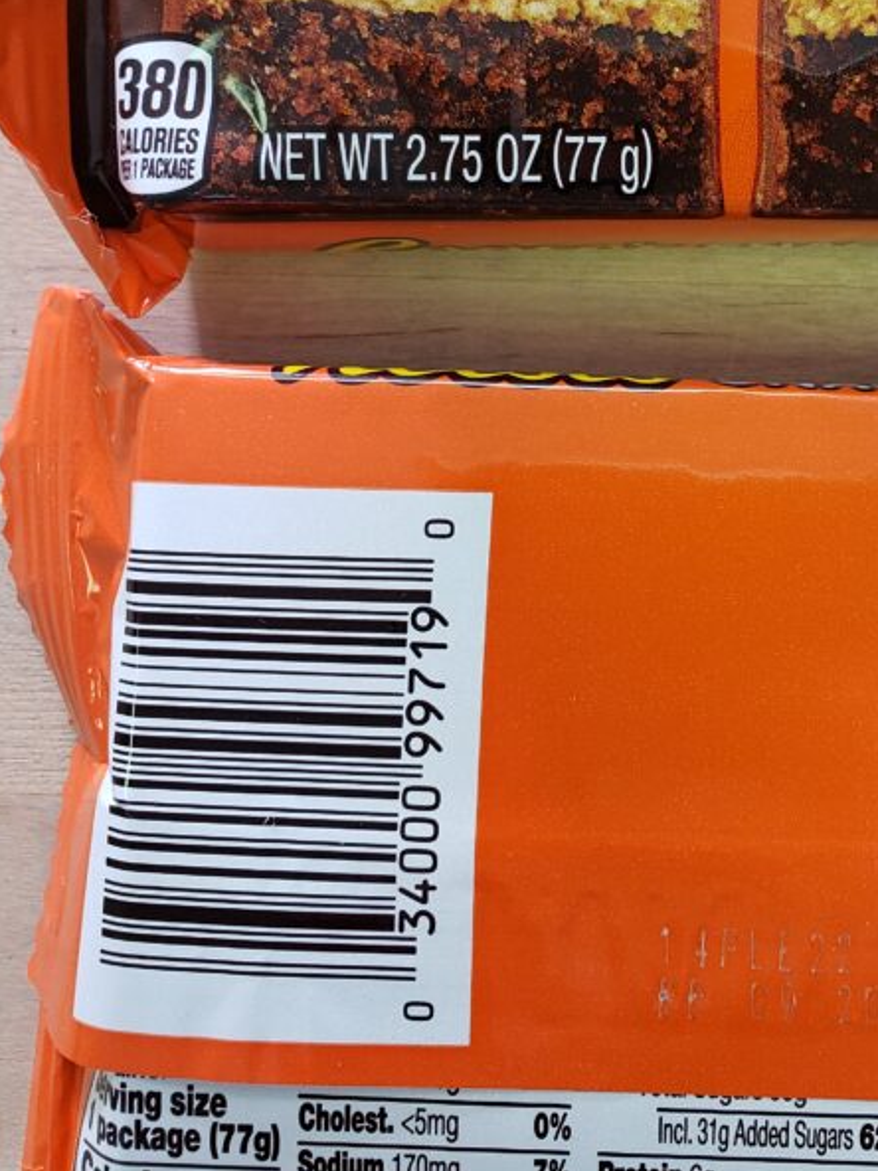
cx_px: 724
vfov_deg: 41.0
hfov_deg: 31.2
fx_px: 1522
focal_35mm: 45
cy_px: 305
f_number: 2.4
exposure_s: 1/60
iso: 160
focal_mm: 4.3
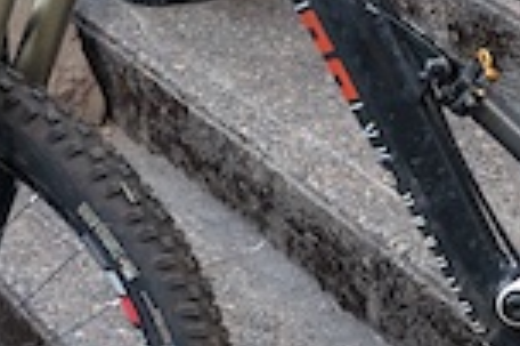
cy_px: 291
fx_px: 2135
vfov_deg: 9.2
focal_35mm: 148
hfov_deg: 13.6
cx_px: 568
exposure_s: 1/60
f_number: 1.8
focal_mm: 4.44
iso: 258
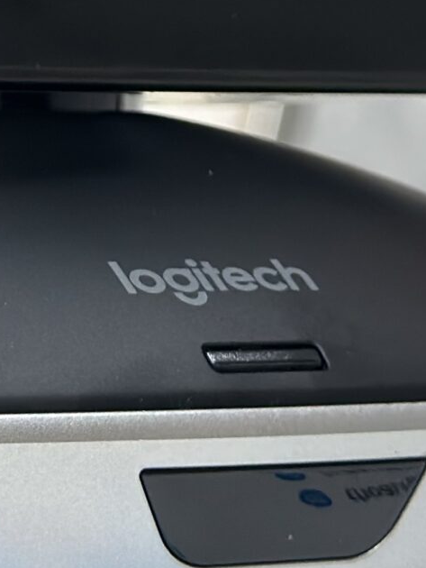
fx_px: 3198
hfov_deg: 7.5
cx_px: -140
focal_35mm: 195
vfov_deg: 9.8
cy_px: -280
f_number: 1.78
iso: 160
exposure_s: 1/100
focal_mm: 6.86
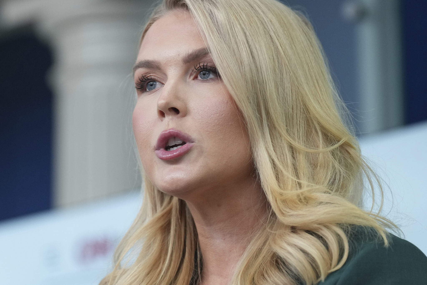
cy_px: 142
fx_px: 3131
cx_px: 214
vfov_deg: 5.2
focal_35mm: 264
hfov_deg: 7.8
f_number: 3.5
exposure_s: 1/500
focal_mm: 176
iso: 2000
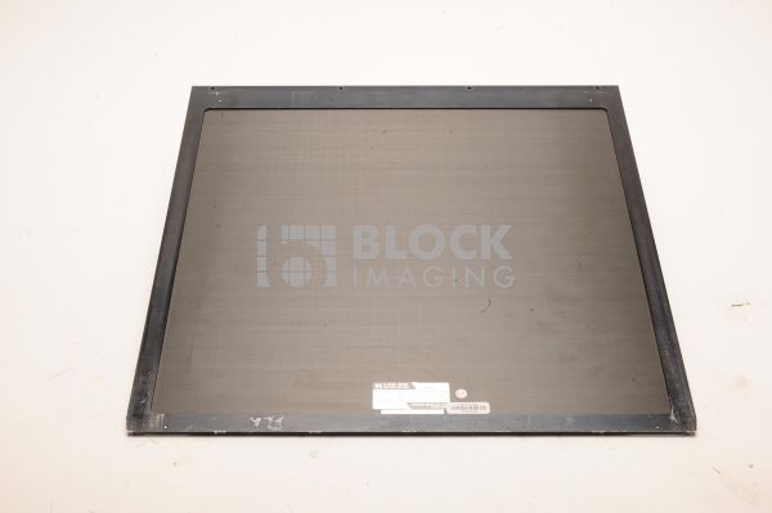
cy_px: 256
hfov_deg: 39.6
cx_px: 386
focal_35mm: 50
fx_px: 1071
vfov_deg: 26.9
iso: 320
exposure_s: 1/125
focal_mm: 50
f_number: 18
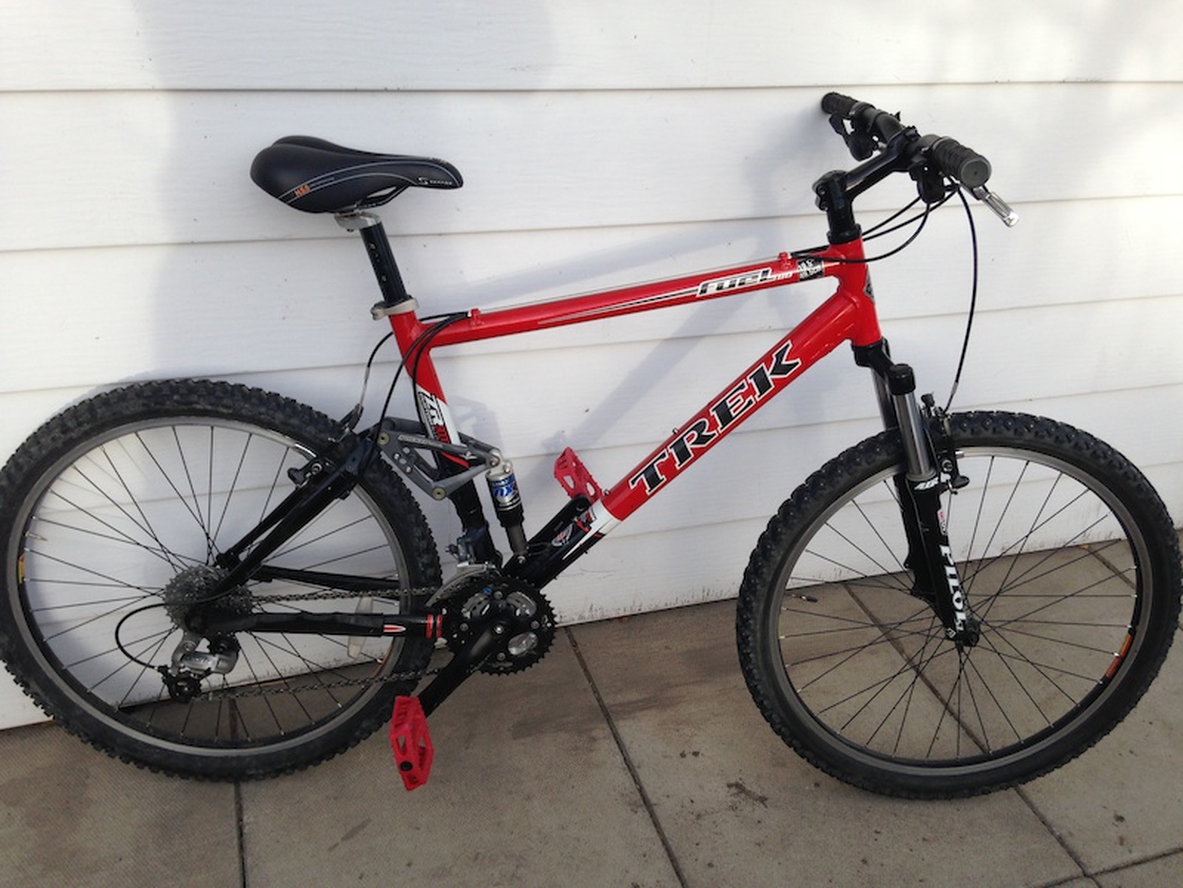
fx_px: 1128
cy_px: 444
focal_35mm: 33
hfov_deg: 55.4
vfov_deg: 42.9
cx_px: 592
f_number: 2.4
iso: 50
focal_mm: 4.12
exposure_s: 1/341
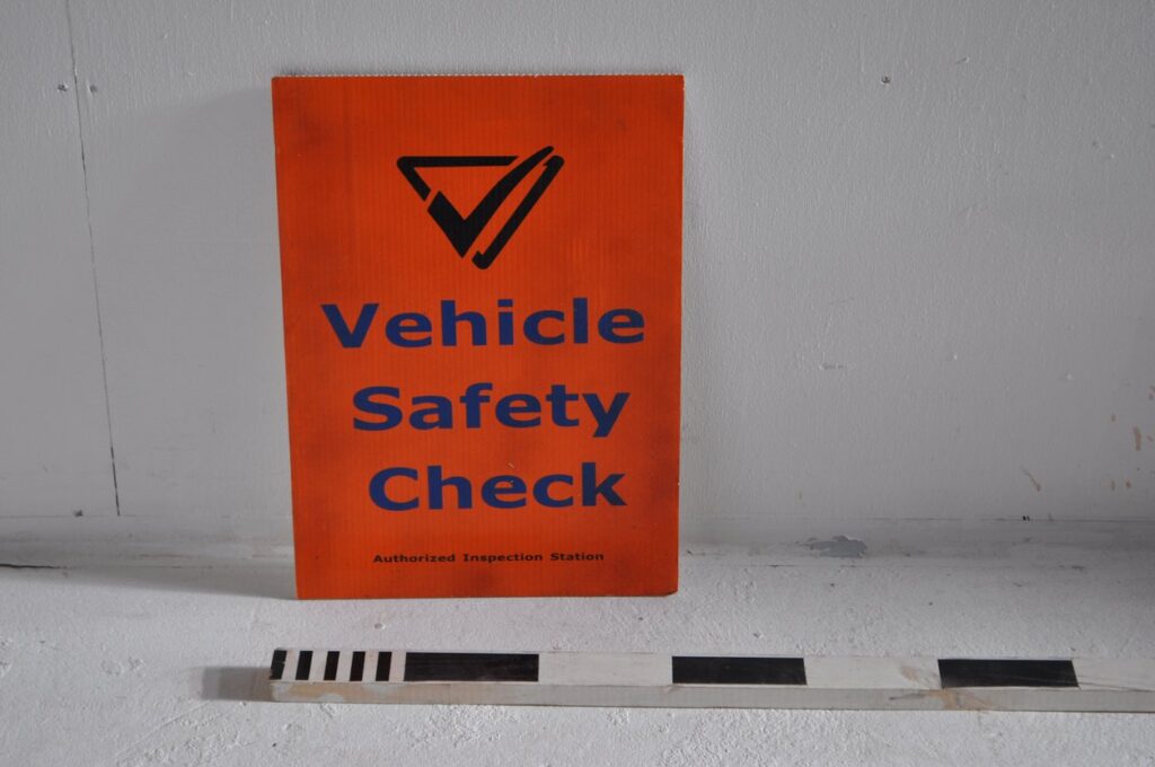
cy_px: 384
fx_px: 2643
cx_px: 578
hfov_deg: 24.6
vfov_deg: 16.5
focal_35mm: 82
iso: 200
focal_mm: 55
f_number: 6.3
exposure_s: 1/40
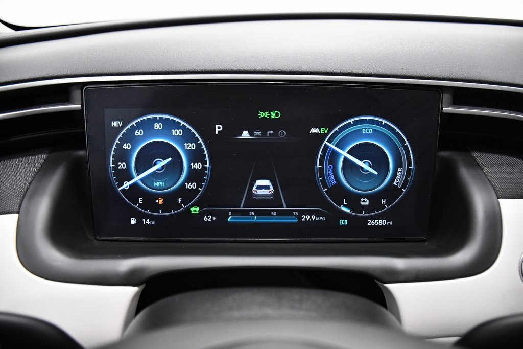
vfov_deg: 47.9
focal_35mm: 27
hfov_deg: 67.4
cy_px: 174
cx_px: 262
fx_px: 392
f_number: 3.5
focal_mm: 18
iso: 3200
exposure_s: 1/60
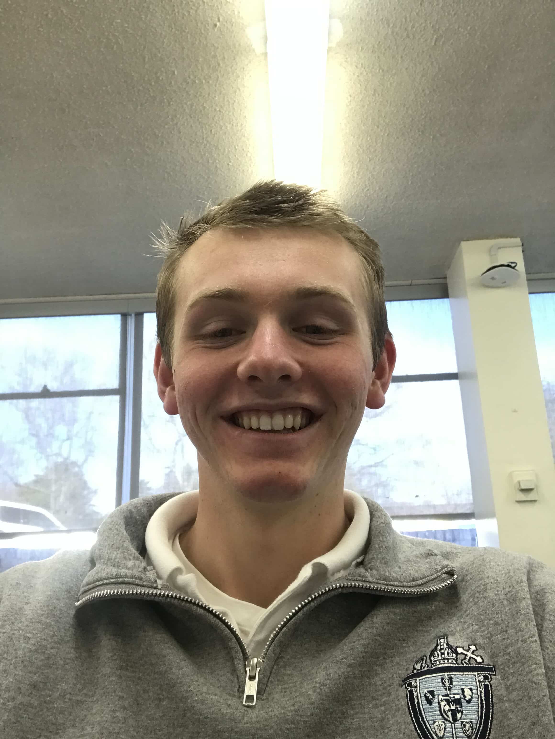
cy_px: 370
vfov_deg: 56.8
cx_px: 278
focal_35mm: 32
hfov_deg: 44.2
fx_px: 683
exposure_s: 1/30
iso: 50
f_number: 2.2
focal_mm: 2.87
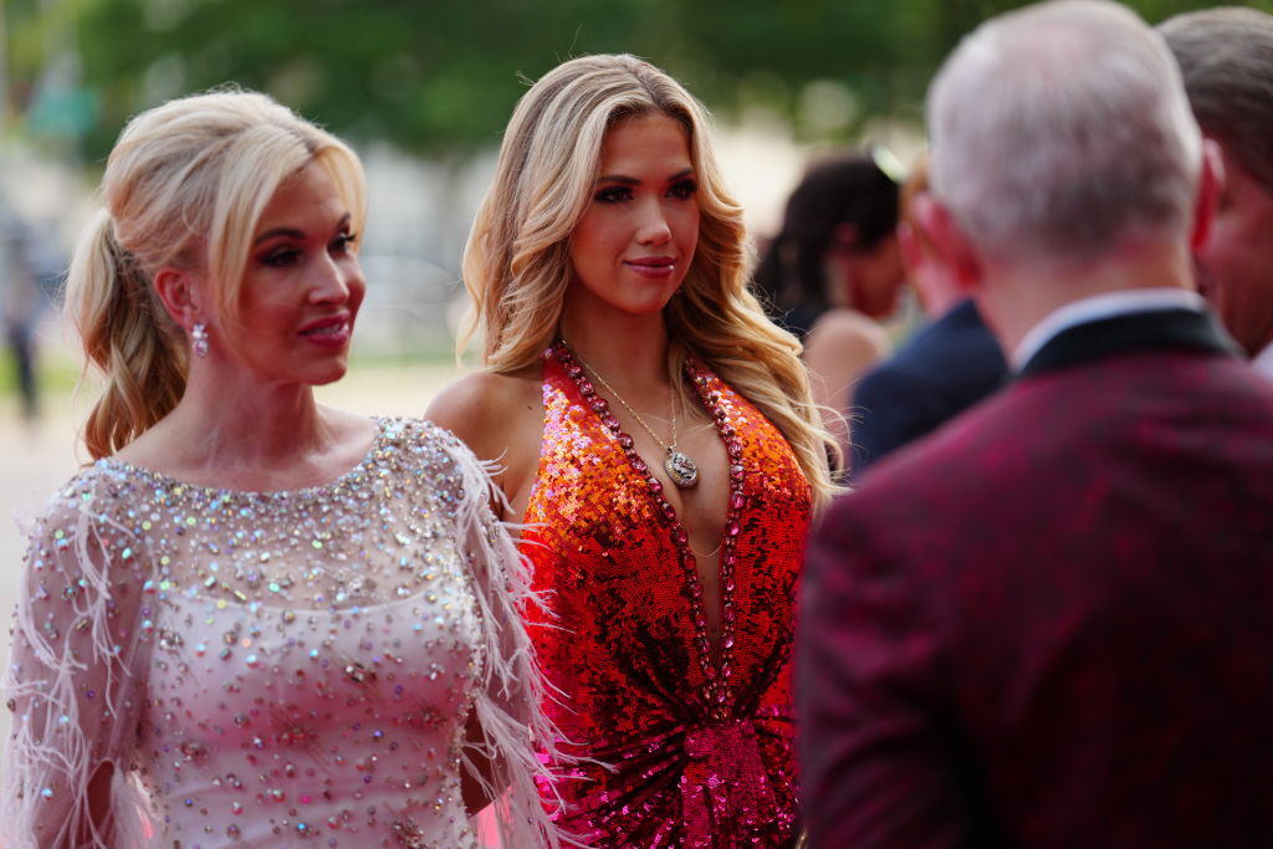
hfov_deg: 13.6
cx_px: 636
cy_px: 424
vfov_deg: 9.1
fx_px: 5340
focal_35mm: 151
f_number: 2.8
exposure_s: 1/1250
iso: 250
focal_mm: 151
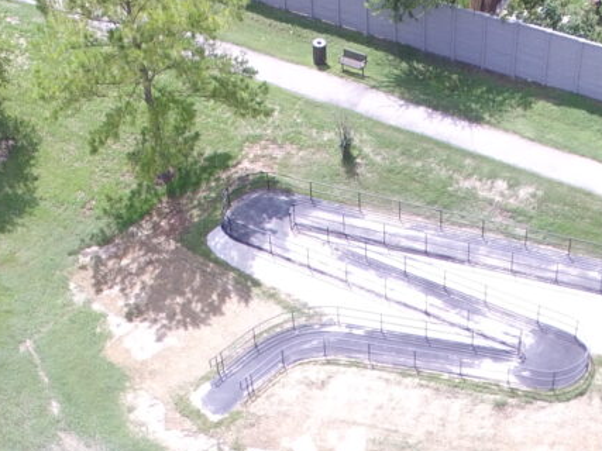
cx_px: 368
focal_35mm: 72
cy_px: 583
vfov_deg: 19.0
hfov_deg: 27.0
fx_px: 1252
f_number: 2.8
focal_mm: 3.61
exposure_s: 1/406
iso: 100
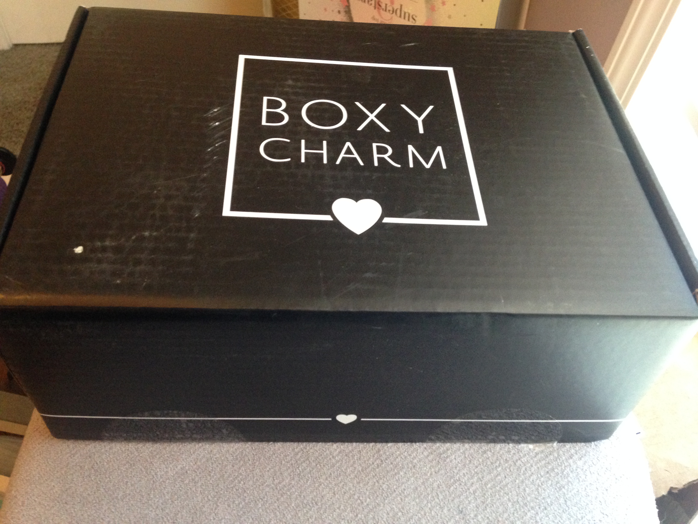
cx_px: 349
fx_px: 665
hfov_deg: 55.4
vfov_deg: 42.9
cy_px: 262
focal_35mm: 33
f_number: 2.4
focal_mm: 4.12
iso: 400
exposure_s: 1/17
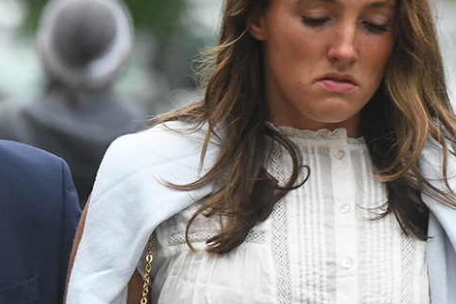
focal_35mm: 764
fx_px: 9677
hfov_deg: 2.7
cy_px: 329
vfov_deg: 1.8
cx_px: -154
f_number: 5.6
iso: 1600
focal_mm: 200
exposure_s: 1/800
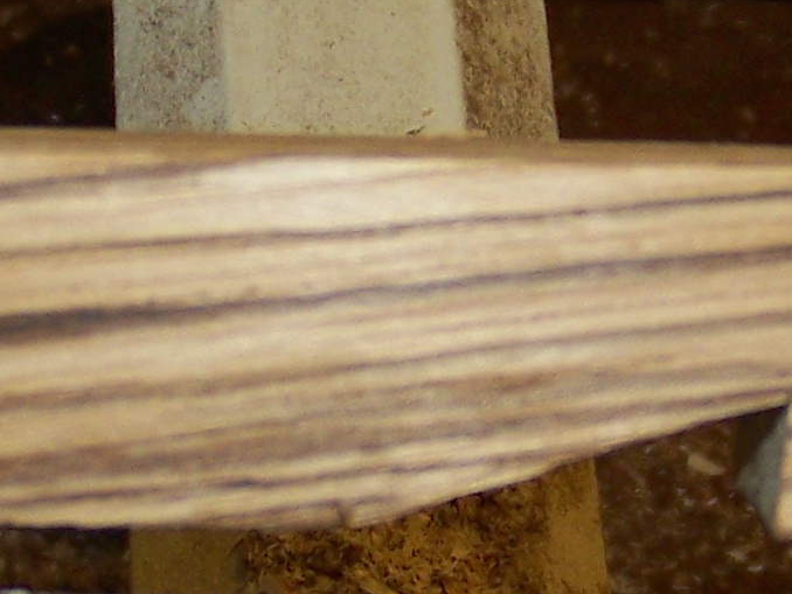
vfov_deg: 9.1
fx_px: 3731
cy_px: 390
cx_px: 355
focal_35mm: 163
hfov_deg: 12.1
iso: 64
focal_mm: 5.85
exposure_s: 1/30
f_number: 2.8
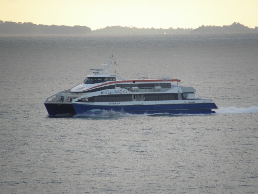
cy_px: 97
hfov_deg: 2.9
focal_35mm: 676
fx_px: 5038
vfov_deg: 2.2
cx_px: 129
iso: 125
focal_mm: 119.6
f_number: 5
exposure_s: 1/160
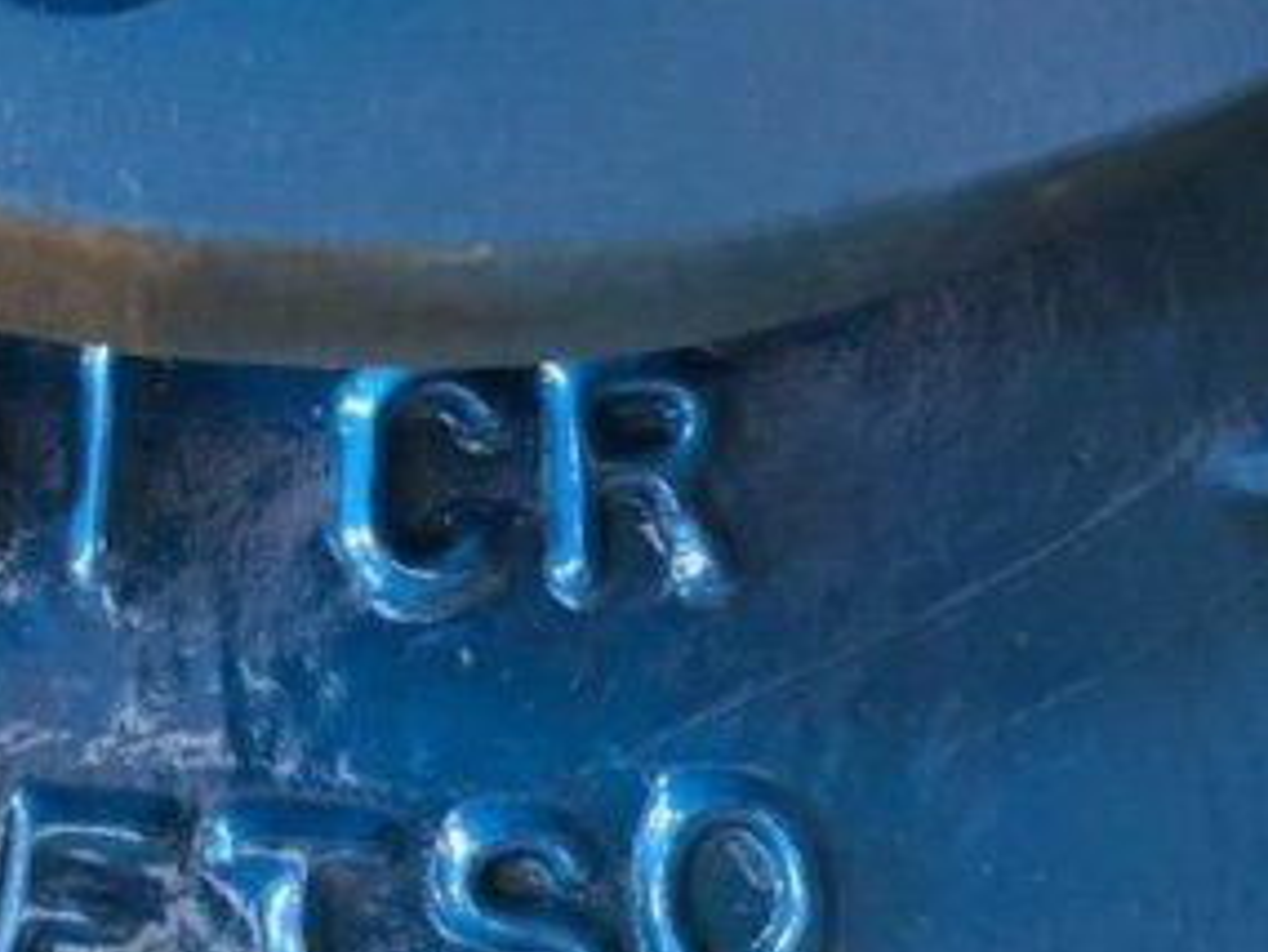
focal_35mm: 59
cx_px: 445
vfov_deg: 24.8
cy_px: 565
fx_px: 2162
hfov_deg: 32.5
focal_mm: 3.99
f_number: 1.8
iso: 80
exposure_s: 1/15
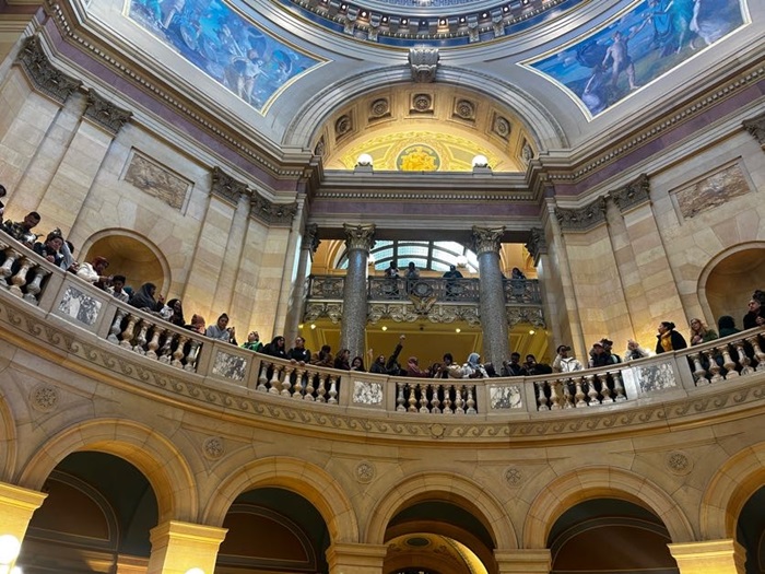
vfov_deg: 53.1
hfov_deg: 67.3
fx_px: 575
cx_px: 382
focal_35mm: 26
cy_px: 287
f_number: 1.5
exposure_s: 1/60
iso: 125
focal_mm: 5.7
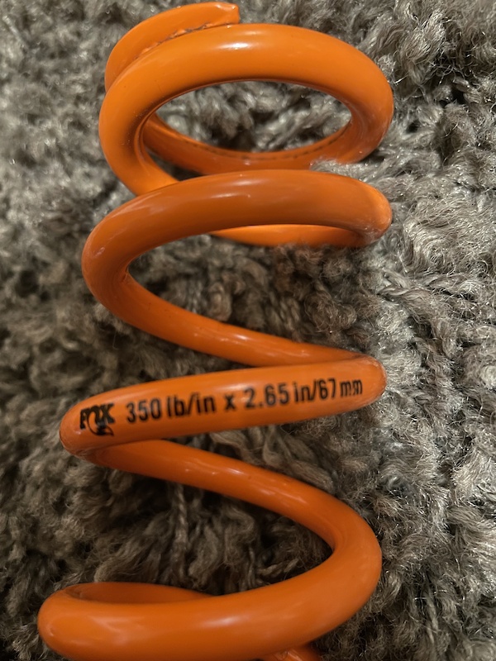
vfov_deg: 67.3
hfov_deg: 53.1
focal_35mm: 26
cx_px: 248
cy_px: 330
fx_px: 497
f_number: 1.6
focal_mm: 4.2
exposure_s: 1/11
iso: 500
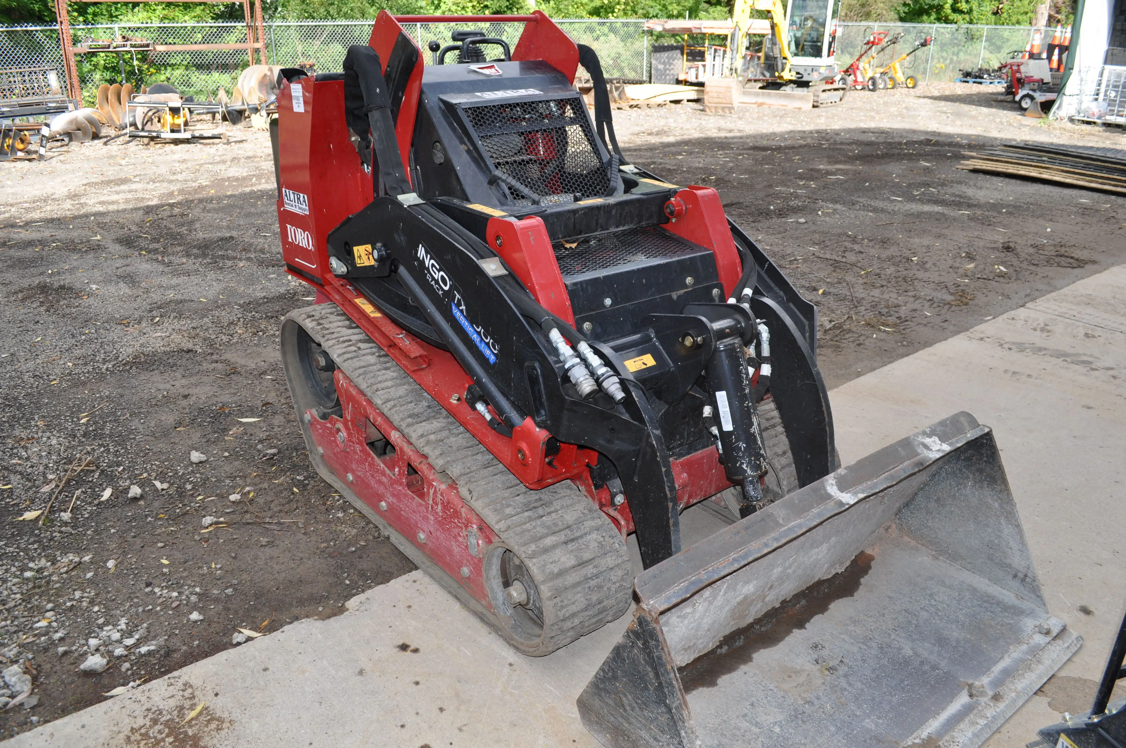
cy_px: 374
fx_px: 843
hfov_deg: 67.4
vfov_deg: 47.8
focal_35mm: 27
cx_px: 563
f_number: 5.6
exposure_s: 1/200
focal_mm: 18
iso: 200
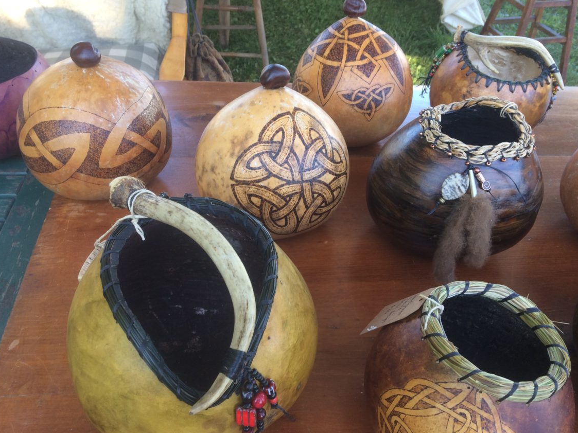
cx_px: 279
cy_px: 221
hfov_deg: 58.3
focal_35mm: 31
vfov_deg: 45.4
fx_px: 518
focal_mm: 4.15
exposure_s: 1/60
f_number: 2.2
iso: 32
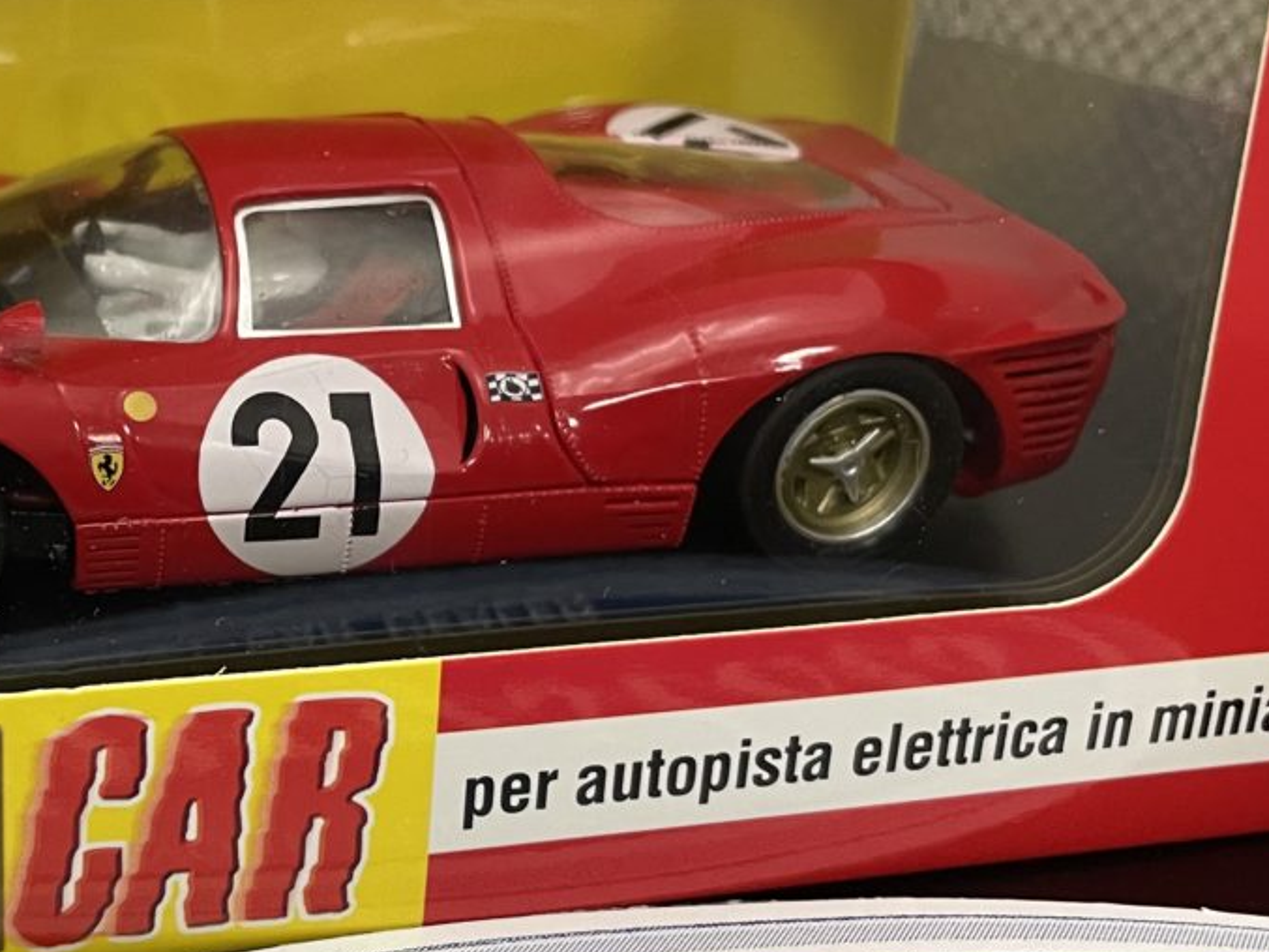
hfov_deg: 31.9
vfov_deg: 24.8
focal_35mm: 59
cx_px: 274
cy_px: 437
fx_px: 2163
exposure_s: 1/60
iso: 320
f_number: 1.6
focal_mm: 4.2
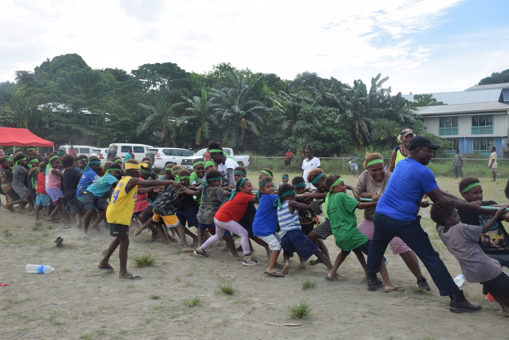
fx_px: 509
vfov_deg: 36.9
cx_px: 254
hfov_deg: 53.1
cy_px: 170
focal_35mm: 36
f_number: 9
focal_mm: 24
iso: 200
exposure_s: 1/320
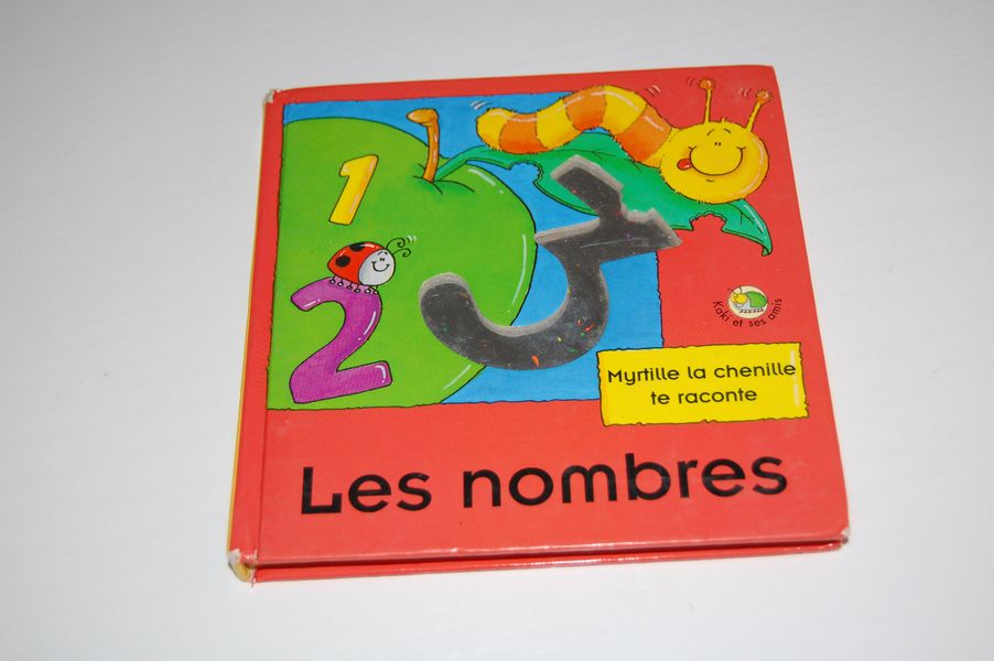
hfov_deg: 35.1
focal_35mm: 57
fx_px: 1573
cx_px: 497
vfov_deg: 23.7
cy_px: 330
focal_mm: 38
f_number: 4.8
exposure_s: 1/60
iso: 400
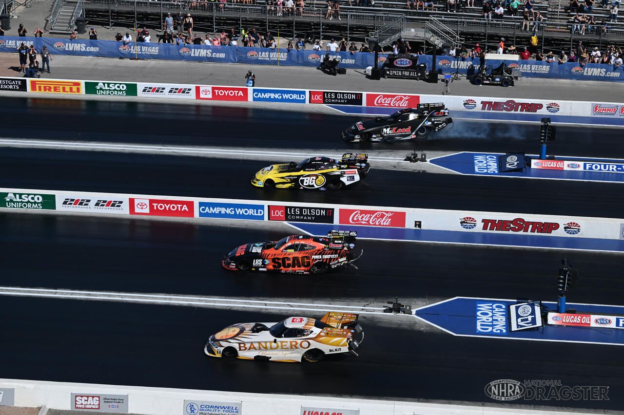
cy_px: 208
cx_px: 312
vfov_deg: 15.2
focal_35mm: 90
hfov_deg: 22.6
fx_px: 1559
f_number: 7.1
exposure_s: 1/3200
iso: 400
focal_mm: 90
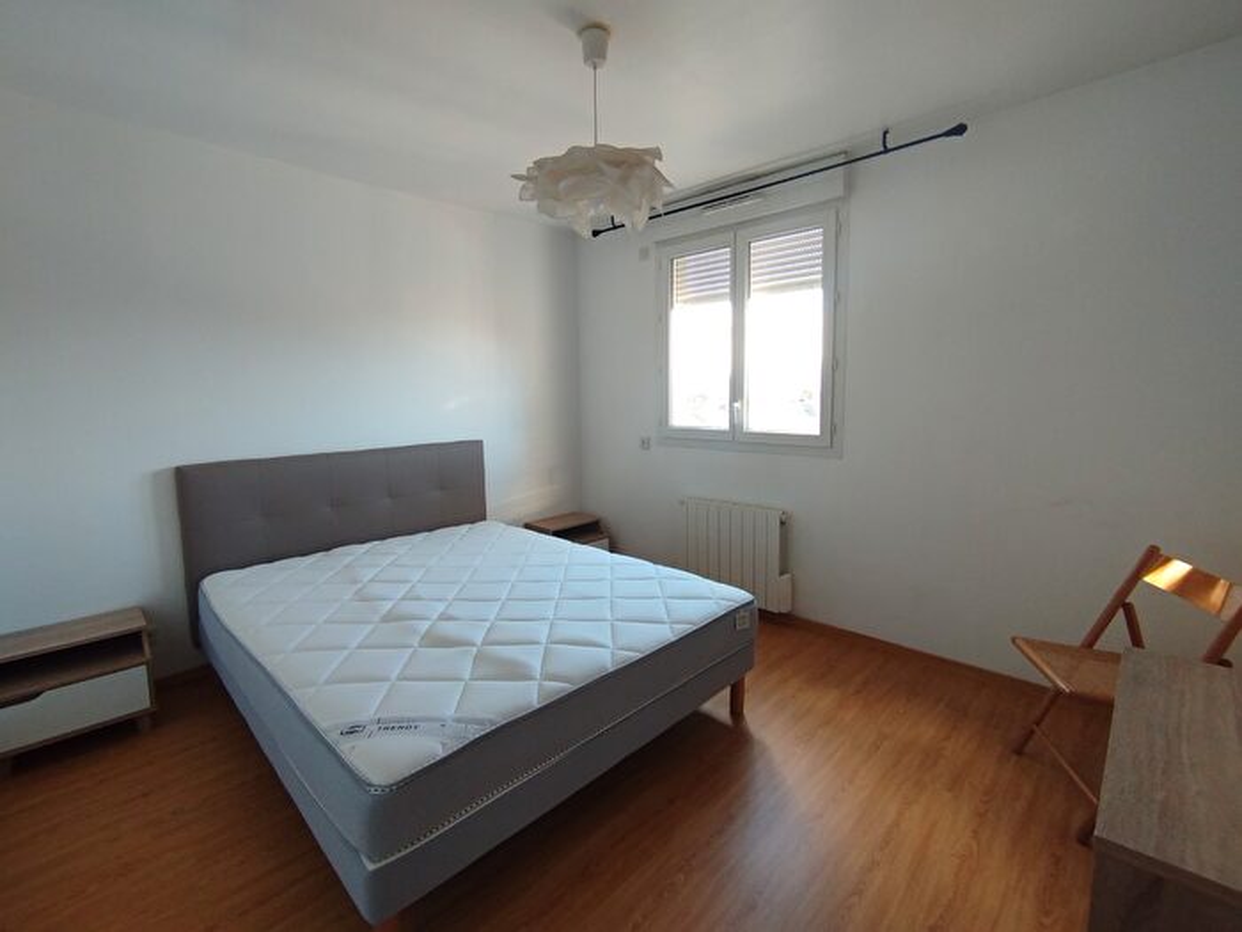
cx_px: 621
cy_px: 466
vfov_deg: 81.7
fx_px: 538
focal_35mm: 15
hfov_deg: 98.2
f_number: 2.2
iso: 100
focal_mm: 1.65
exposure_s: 1/50
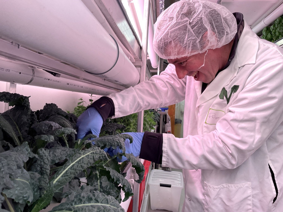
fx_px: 213
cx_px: 142
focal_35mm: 26
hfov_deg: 67.3
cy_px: 106
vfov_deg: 53.1
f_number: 1.6
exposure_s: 1/120
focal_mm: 4.2
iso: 64
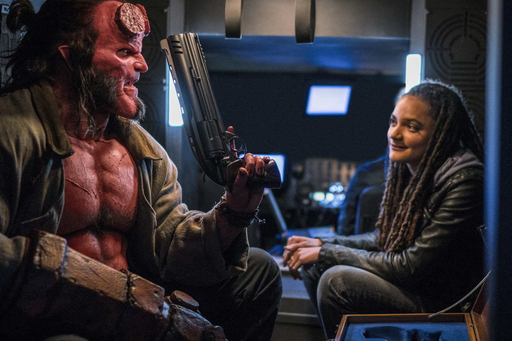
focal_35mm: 57
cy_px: 182
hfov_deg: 35.0
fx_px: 811
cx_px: 250
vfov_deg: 23.8
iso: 1000
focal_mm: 35
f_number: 1.4
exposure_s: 1/80
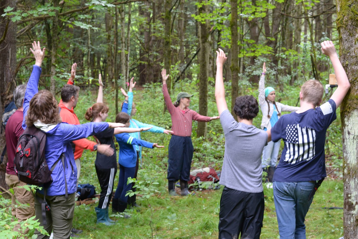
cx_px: 179
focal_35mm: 75
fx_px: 746
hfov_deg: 27.0
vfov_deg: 18.2
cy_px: 120
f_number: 5
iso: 360
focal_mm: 50
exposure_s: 1/30
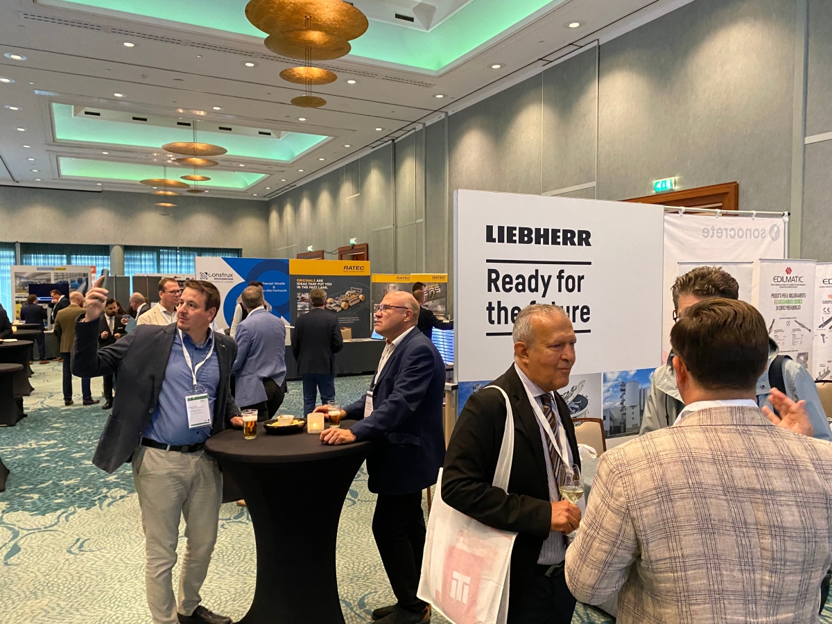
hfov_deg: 67.3
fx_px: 625
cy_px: 312
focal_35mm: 26
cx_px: 416
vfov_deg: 53.1
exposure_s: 1/49
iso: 500
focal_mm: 4.25
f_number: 1.8
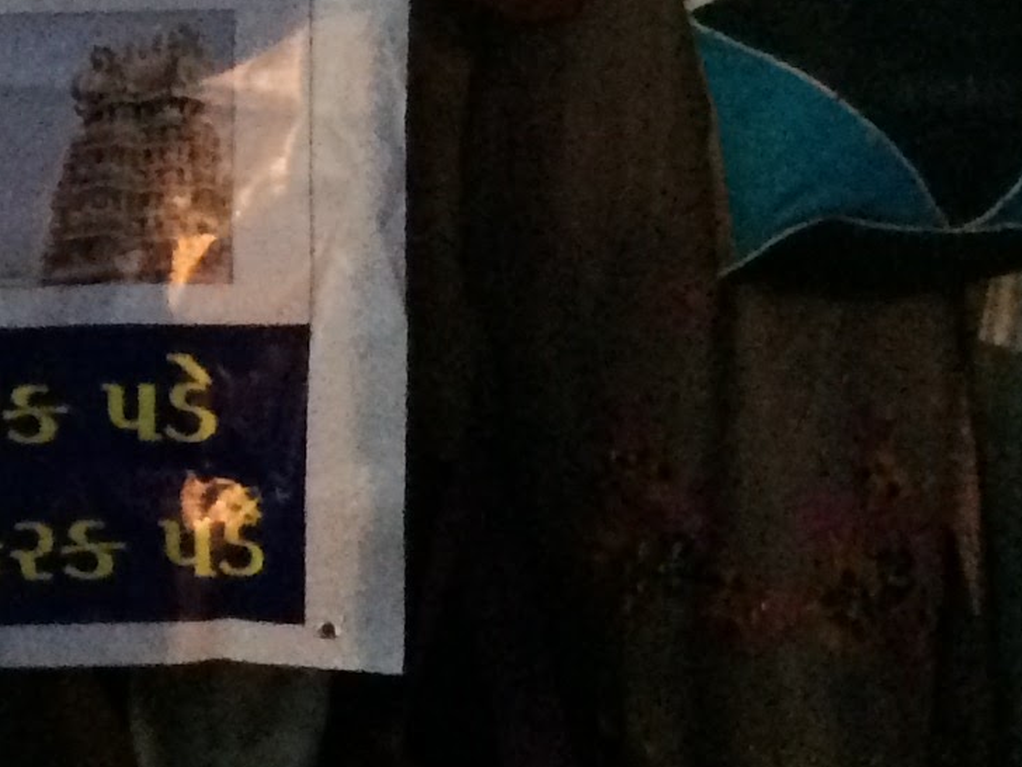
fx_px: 3838
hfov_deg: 13.7
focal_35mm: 130
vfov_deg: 11.2
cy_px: -88
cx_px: -743
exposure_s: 1/17
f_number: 2.2
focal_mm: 4.15
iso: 320
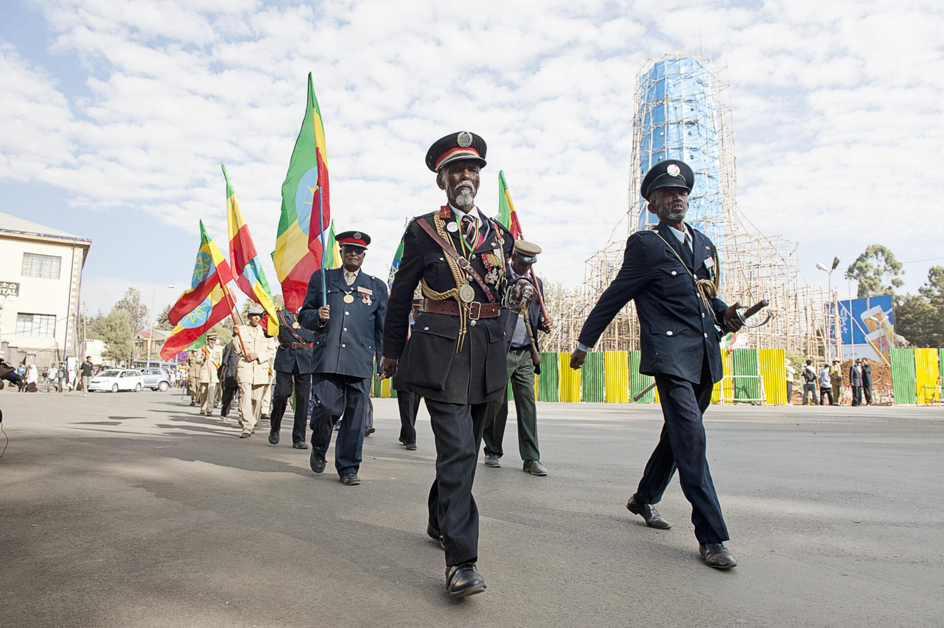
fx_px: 629
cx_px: 472
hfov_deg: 73.8
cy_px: 314
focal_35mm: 24
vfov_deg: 53.1
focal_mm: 24
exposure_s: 1/400
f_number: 7.1
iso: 200
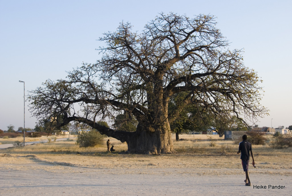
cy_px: 98
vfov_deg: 28.2
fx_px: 390
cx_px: 146
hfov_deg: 41.1
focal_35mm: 48
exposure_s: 1/100
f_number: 6.3
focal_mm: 32
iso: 200
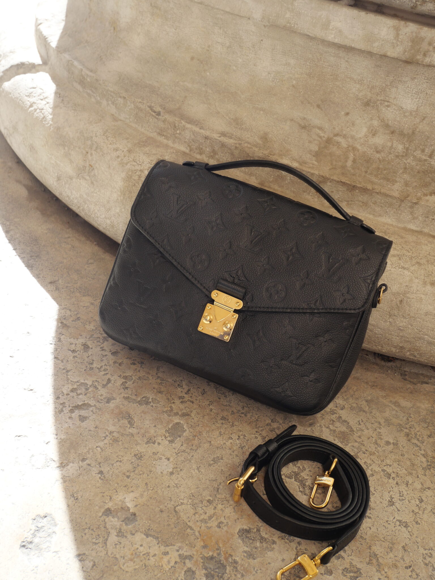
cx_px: 218
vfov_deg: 54.0
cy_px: 290
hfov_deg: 41.8
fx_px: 570
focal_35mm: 34
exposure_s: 1/200
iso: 200
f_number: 5.6
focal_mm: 17
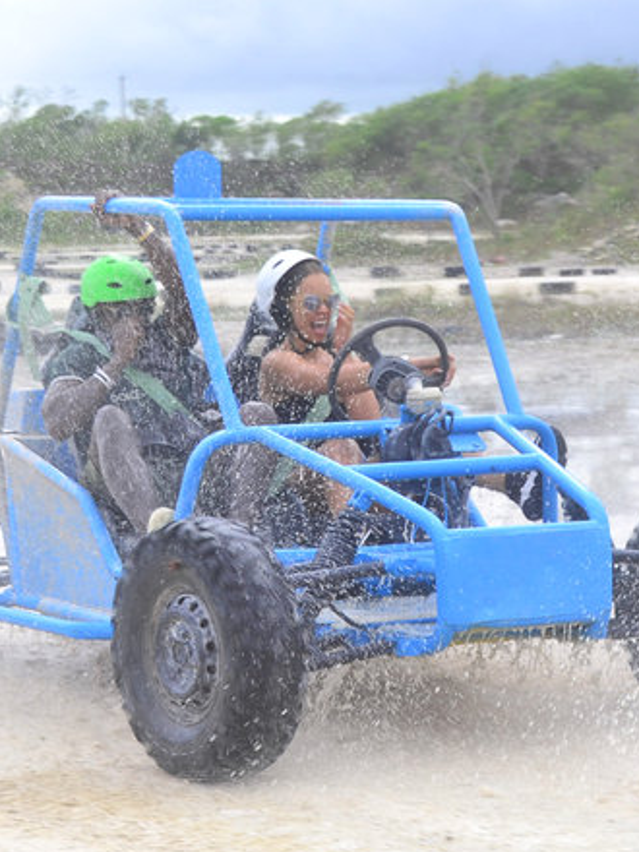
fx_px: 2880
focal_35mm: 117
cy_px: 395
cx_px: 349
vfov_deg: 16.8
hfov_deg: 12.7
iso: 200
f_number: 7.1
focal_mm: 34
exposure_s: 1/200
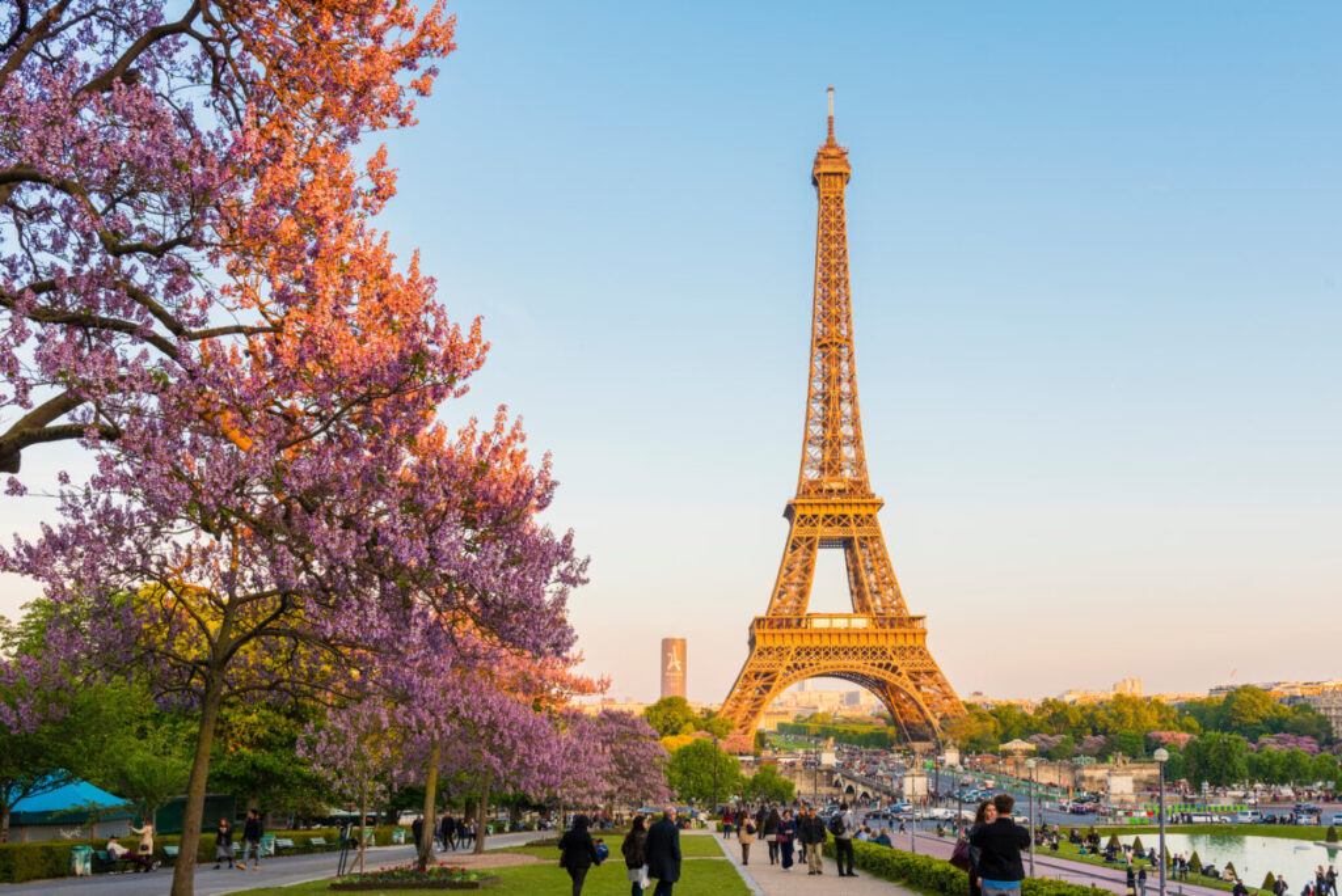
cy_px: 448
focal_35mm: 32
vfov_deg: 41.2
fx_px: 1194
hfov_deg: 58.7
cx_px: 671
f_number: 7.1
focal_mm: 32
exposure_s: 1/60
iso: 200
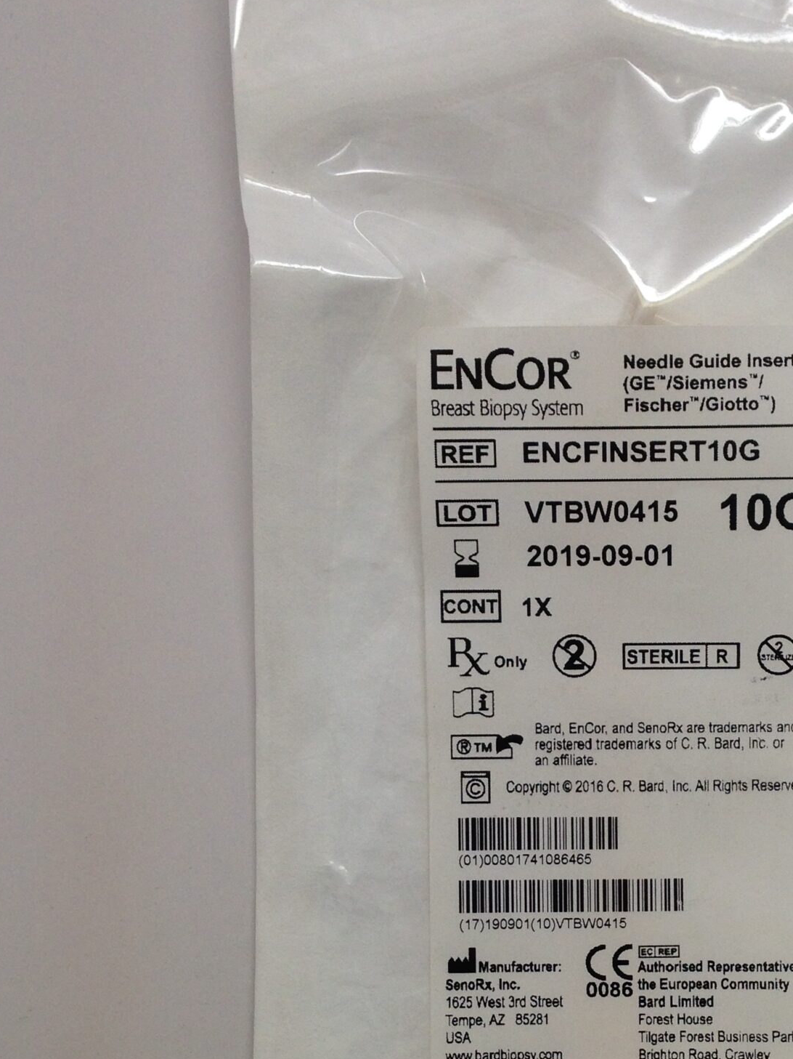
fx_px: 1772
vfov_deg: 32.9
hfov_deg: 24.8
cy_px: 725
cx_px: 630
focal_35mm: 58
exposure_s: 1/120
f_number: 2.4
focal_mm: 4.12
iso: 64
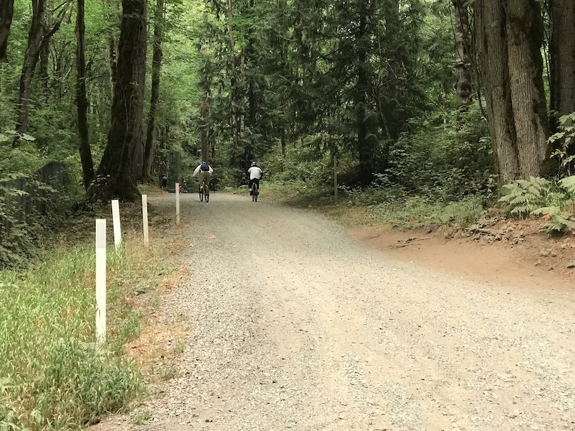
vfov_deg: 25.7
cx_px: 288
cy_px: 216
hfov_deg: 33.8
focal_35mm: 57
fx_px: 947
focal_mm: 6.6
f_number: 2.8
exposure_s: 1/60
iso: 80
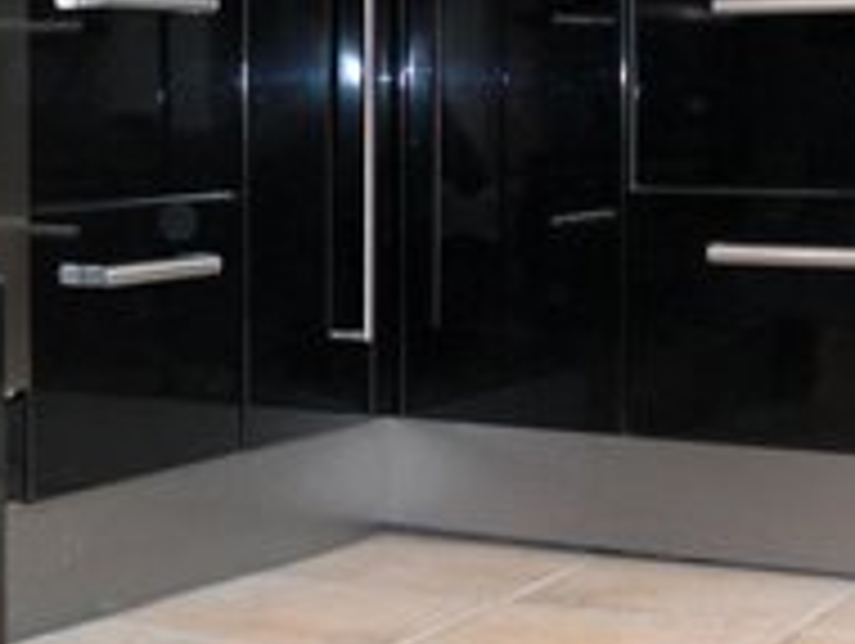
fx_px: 2152
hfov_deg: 21.8
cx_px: 36
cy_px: 196
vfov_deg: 17.0
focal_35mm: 87
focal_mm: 6.3
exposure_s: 1/30
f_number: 2.8
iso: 200
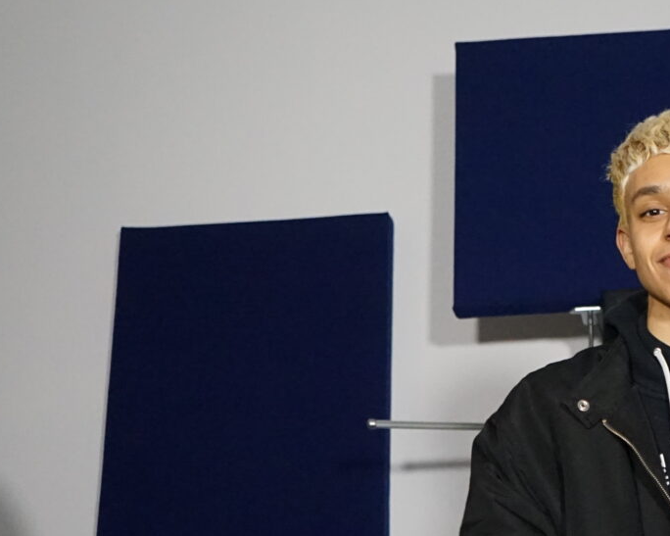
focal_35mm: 79
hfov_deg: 22.9
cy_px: 240
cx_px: 707
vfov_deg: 19.4
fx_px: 1566
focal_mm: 30
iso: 6400
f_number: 3.5
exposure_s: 1/160
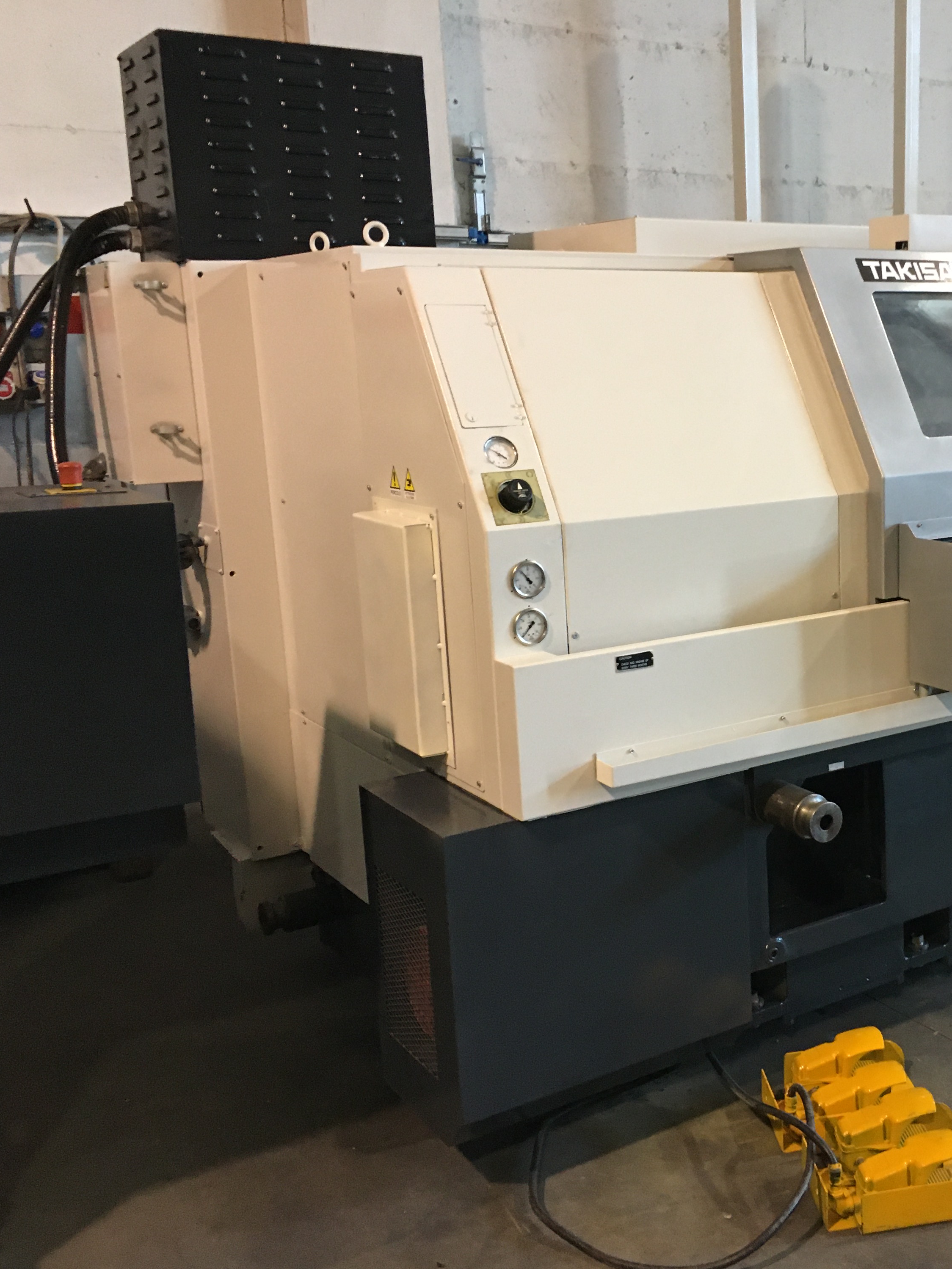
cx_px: 814
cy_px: 637
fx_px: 1430
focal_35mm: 39
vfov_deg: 47.9
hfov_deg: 35.2
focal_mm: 4.15
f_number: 2.2
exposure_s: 1/33
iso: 200
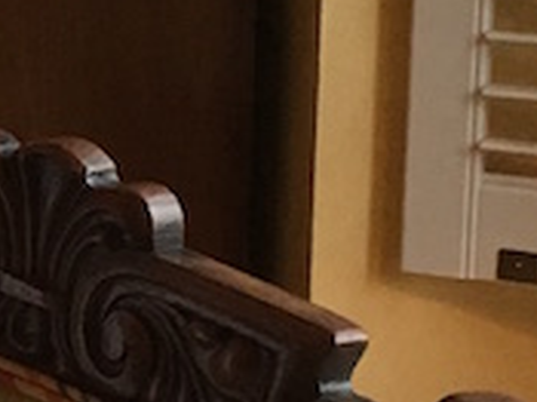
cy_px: 255
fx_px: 3287
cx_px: -399
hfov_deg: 9.0
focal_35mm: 212
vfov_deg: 7.0
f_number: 2.2
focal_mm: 4.15
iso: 40
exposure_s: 1/30
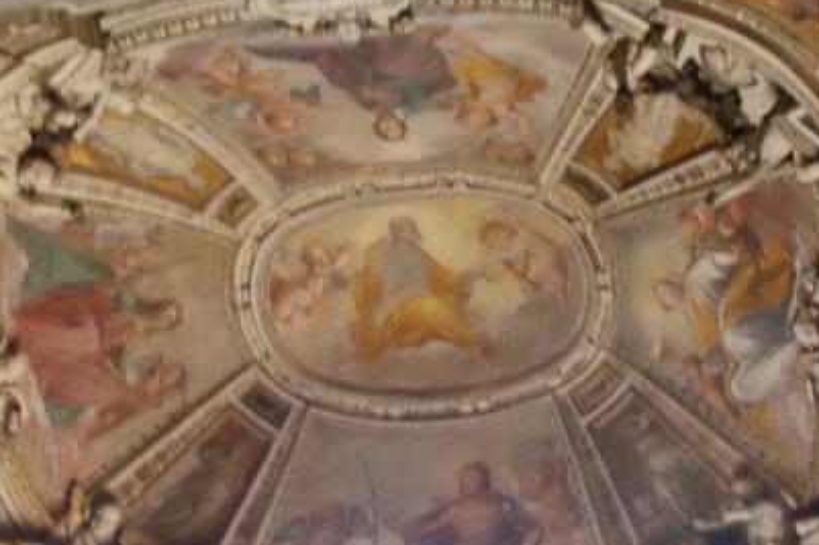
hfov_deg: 28.8
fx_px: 1592
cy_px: 365
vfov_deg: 19.4
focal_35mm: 70
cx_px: 380
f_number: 3.7
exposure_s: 1/3
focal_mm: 7.7
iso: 150
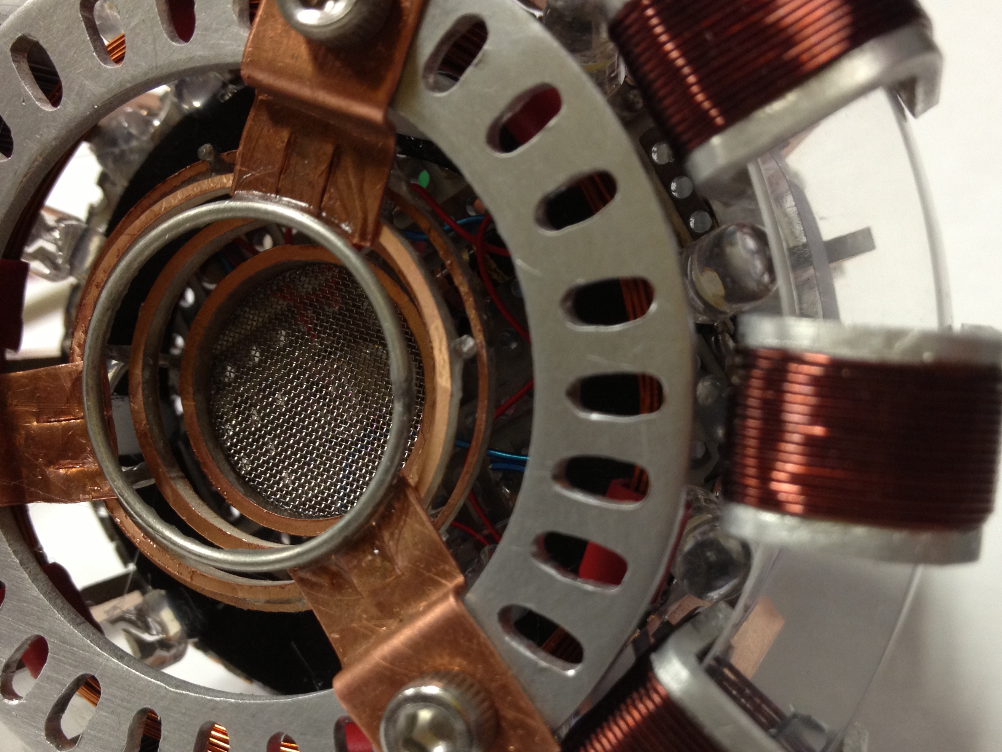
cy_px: 458
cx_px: 520
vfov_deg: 30.2
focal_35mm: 48
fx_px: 1389
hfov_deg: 39.7
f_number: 2.4
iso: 100
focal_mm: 4.28
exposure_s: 1/20
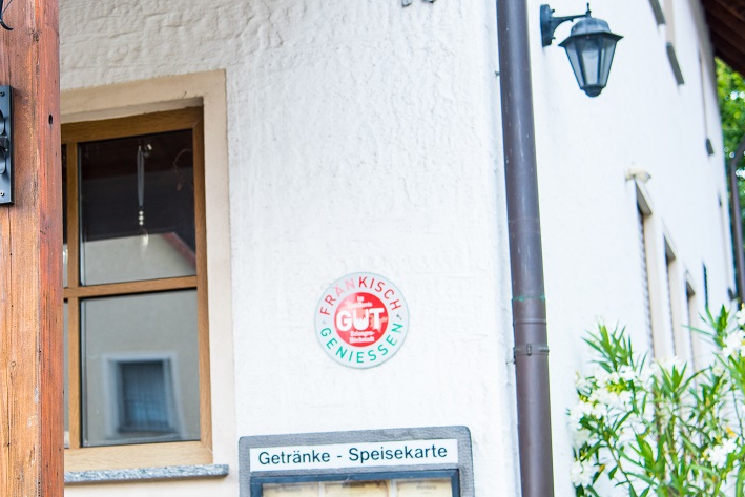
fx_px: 1718
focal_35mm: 83
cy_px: 252
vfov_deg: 16.5
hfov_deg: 24.2
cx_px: 189
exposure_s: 1/250
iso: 200
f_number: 4
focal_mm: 46
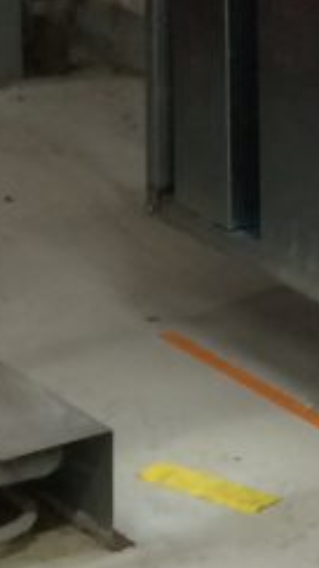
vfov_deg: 10.5
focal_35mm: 196
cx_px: 636
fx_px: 2949
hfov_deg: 6.0
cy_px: -339
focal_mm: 4.15
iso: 125
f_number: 2.2
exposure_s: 1/33
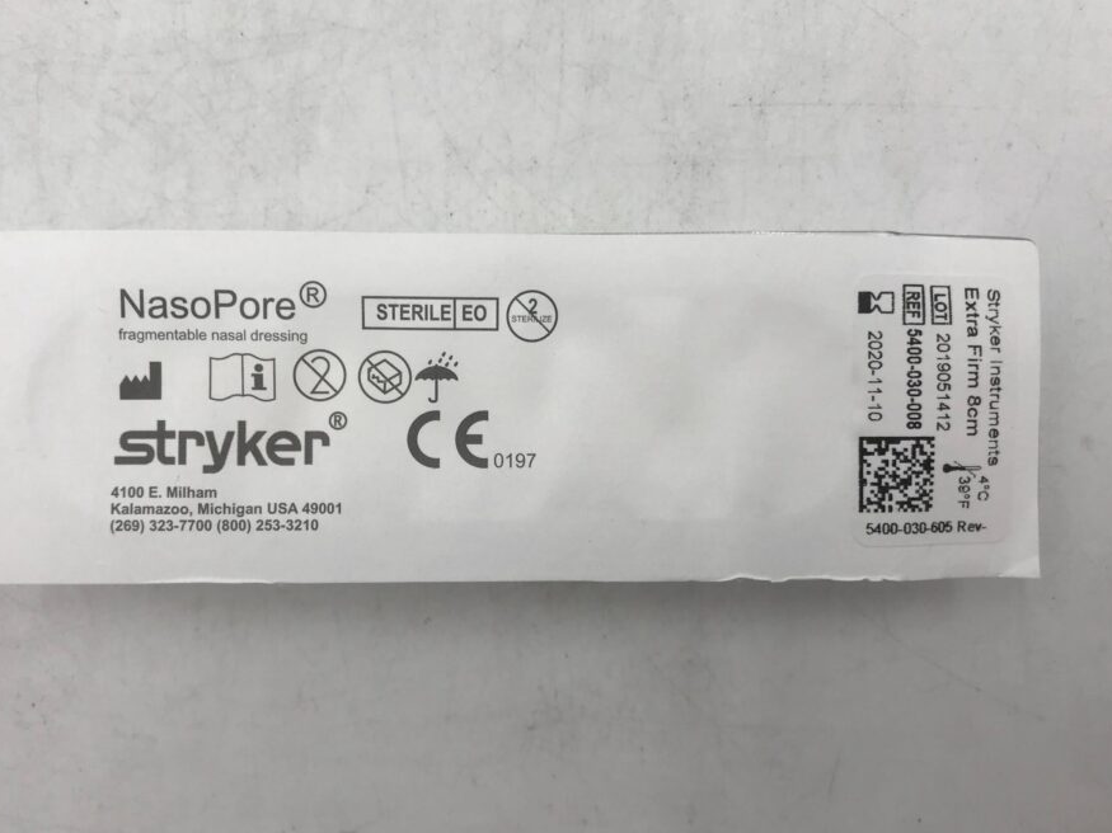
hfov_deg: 56.7
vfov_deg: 44.1
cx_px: 502
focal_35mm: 32
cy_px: 405
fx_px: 1028
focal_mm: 3.99
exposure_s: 1/251
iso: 20
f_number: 1.8
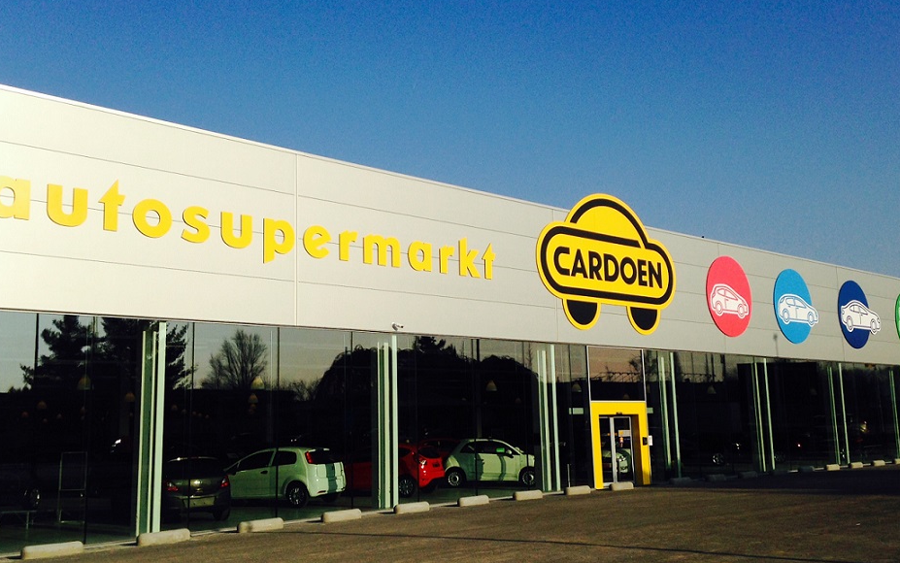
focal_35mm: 39
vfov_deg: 32.8
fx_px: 957
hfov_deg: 50.4
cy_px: 288
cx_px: 457
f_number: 2.4
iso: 50
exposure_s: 1/3012
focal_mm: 4.12
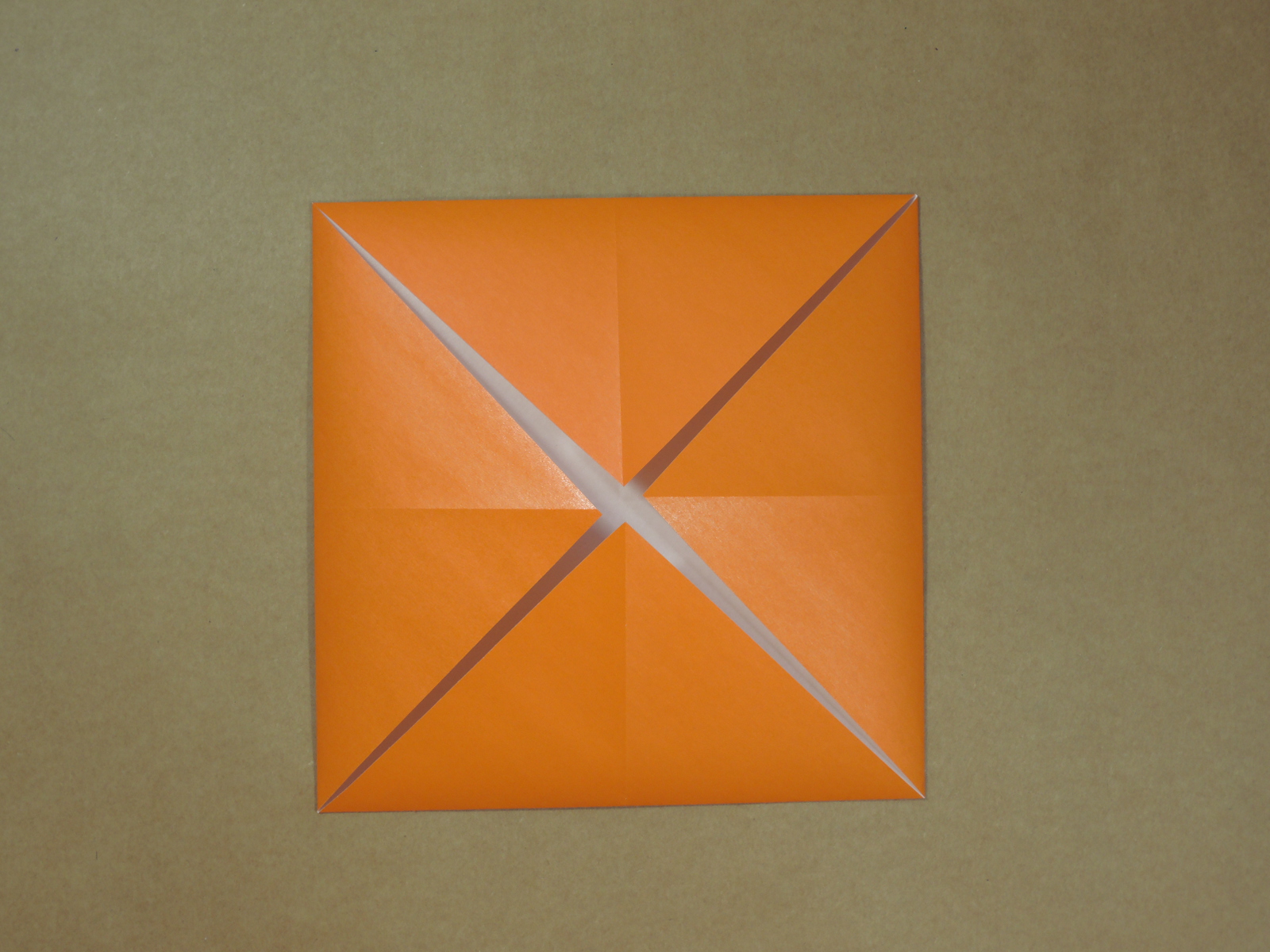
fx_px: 1834
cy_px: 476
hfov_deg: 38.2
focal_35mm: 50
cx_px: 635
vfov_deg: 29.1
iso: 200
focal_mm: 10.7
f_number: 5
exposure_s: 1/5
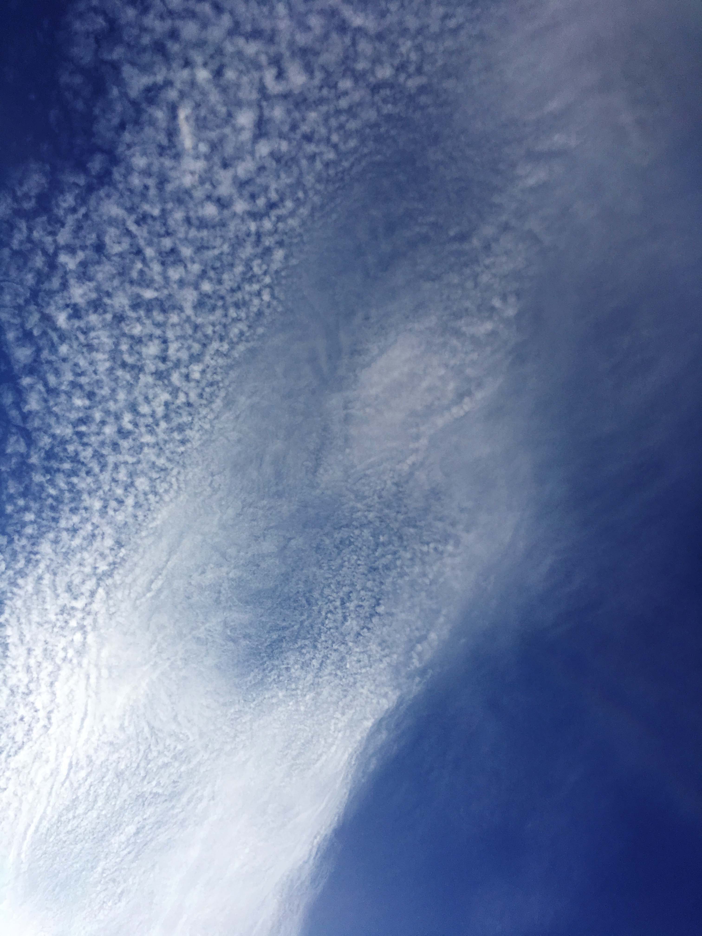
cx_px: 351
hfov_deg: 48.2
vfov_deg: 61.7
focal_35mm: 29
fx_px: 784
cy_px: 468
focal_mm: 4.15
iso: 25
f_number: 2.2
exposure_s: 1/279
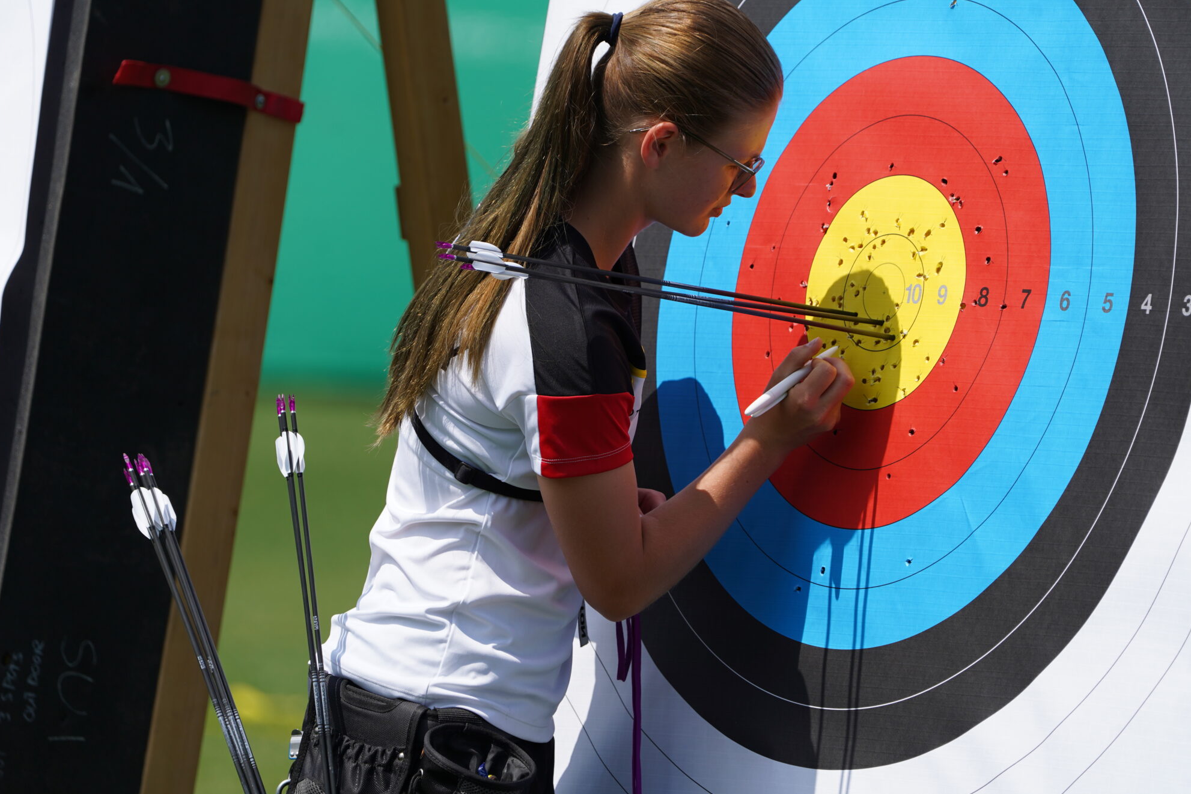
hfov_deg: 4.5
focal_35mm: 463
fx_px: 15315
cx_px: 601
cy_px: 386
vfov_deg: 3.0
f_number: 6.3
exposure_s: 1/1000
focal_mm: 448
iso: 200
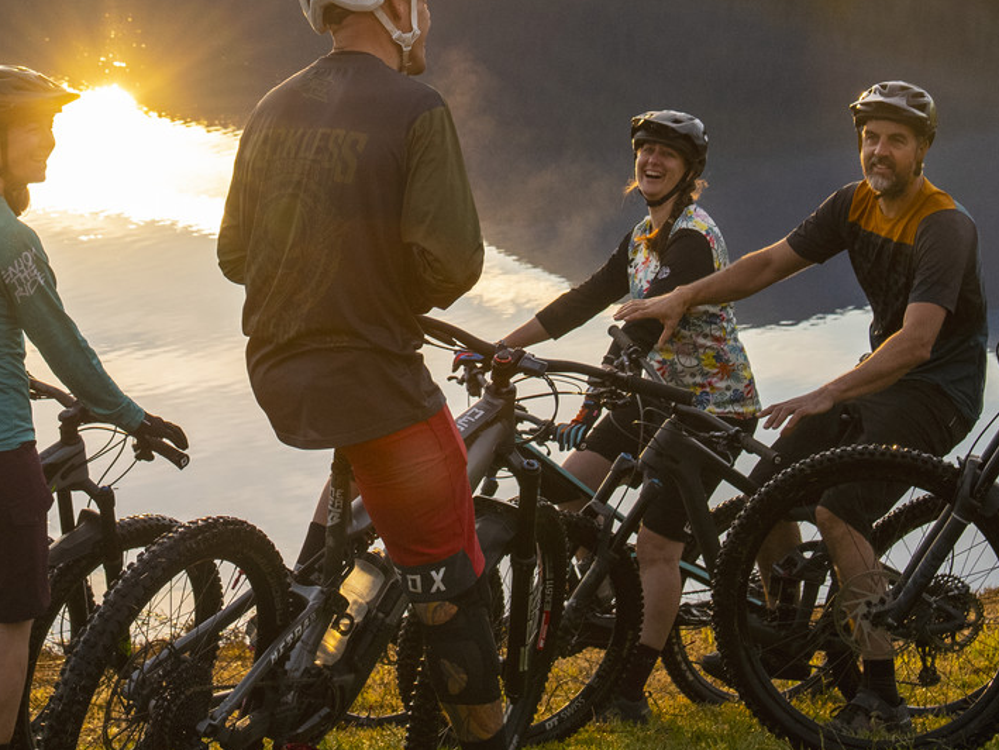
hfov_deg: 19.0
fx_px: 2973
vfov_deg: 14.1
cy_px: -6
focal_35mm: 103
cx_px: 276
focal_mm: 38
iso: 500
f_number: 6.3
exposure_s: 1/1250
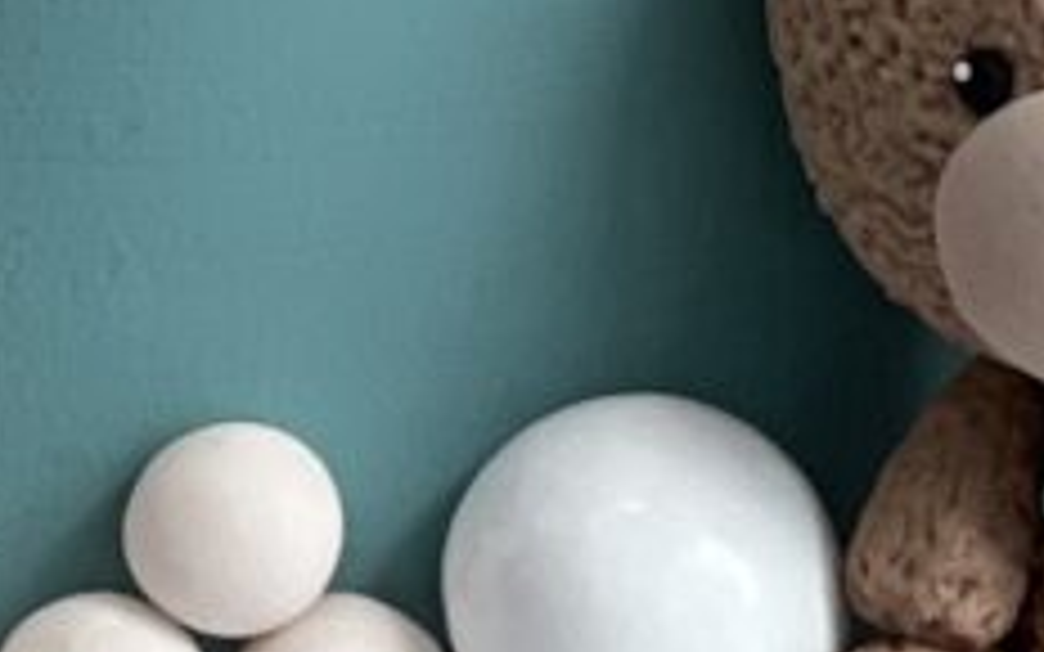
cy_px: -1996
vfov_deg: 2.2
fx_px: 17015
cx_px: 184
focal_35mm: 598
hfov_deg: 3.5
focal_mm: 7.5
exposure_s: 1/100
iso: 50
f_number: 2.2
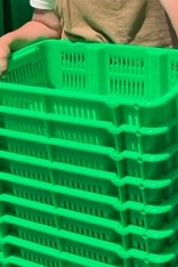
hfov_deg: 18.2
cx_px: 154
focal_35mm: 74
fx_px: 549
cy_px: 35
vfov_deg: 26.6
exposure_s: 1/4274
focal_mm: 5.7
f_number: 1.5
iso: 50
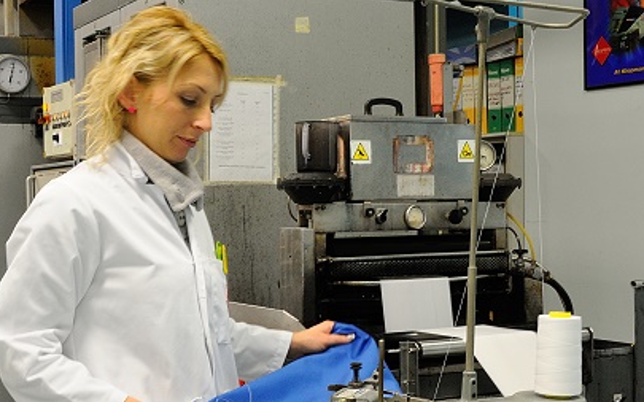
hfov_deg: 35.1
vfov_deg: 22.4
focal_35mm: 58
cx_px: 306
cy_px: 213
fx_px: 1018
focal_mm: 22
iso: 400
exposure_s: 1
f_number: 14
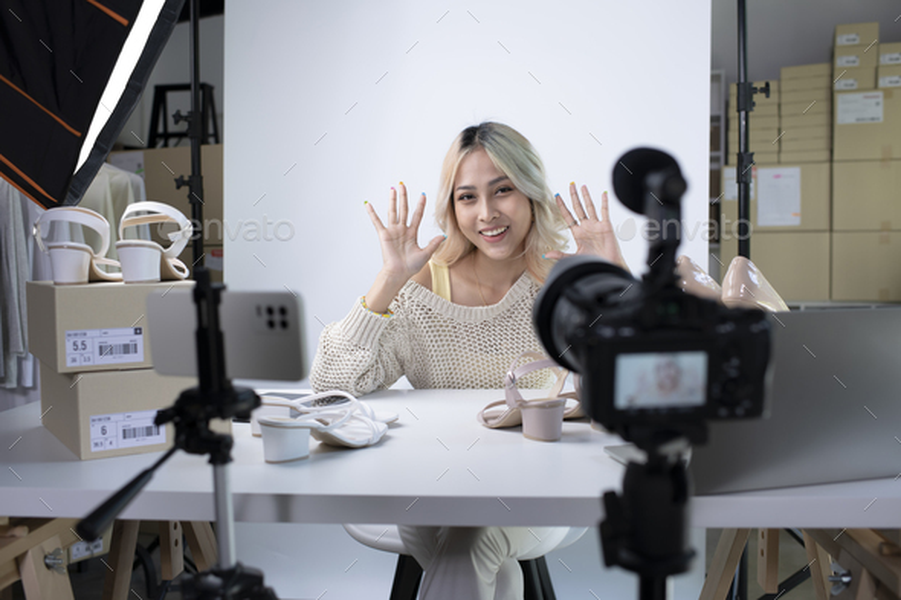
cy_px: 300
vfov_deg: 37.8
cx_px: 450
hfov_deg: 54.4
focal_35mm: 35
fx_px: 876
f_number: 3.5
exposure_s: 1/160
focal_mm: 35
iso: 200
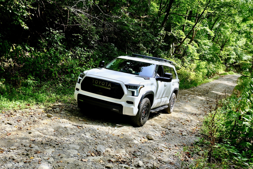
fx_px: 260
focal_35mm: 37
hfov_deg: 51.9
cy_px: 84
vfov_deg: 35.9
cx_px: 126
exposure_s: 1/150
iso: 320
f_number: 5.6
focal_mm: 24.9
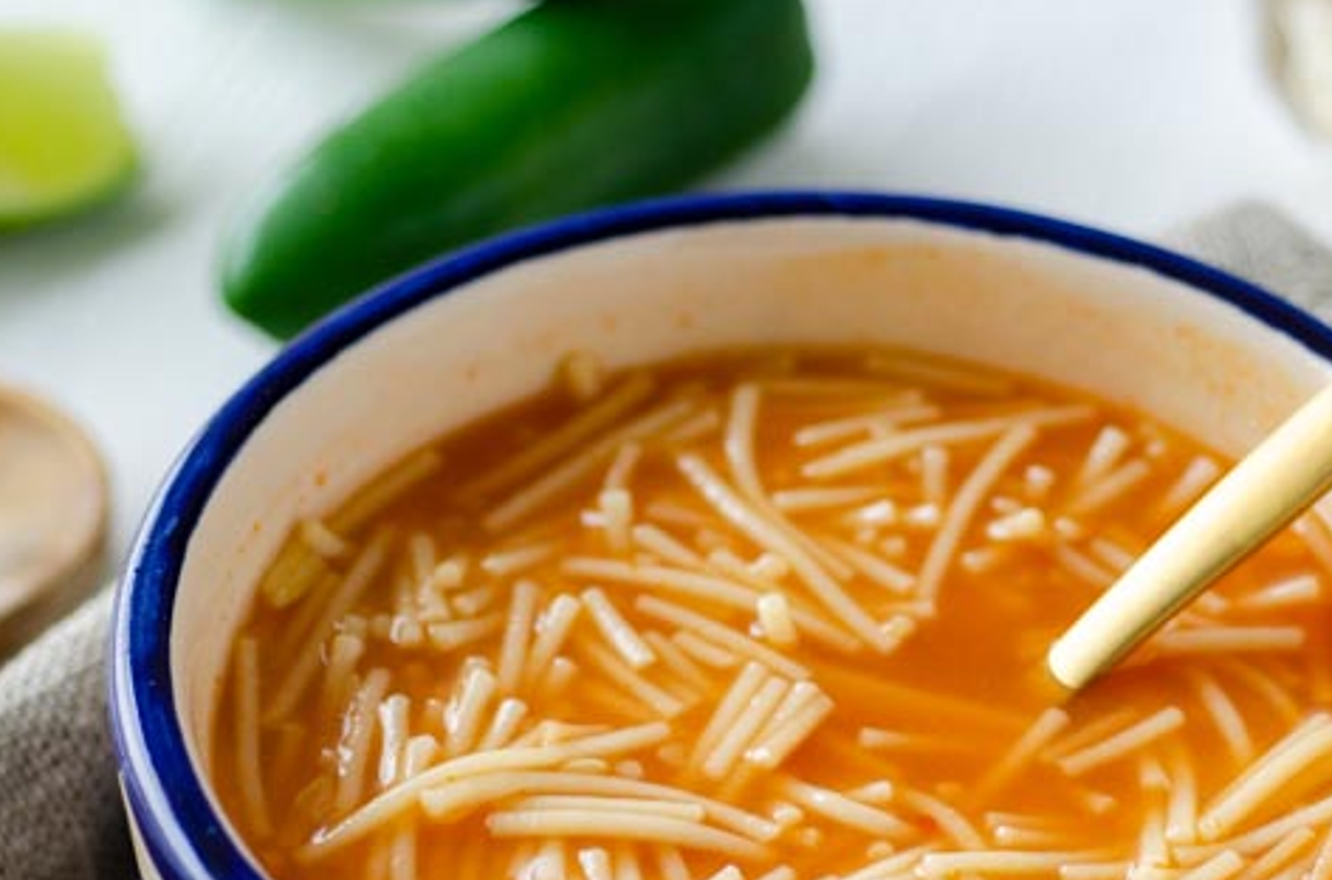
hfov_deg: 12.4
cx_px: 759
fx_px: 6126
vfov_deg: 8.2
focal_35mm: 166
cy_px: 666
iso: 250
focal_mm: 60
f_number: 3.5
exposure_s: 1/125
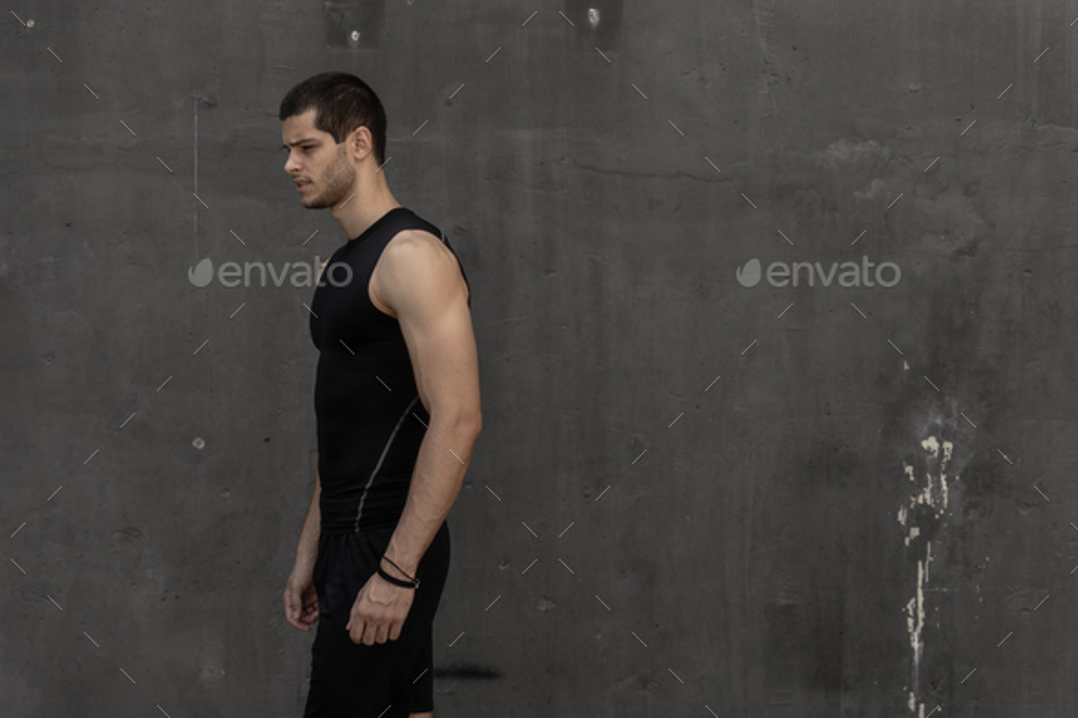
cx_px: 539
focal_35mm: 50
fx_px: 1497
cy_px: 359
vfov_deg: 27.0
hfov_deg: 39.6
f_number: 2.8
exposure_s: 1/800
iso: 100
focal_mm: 50
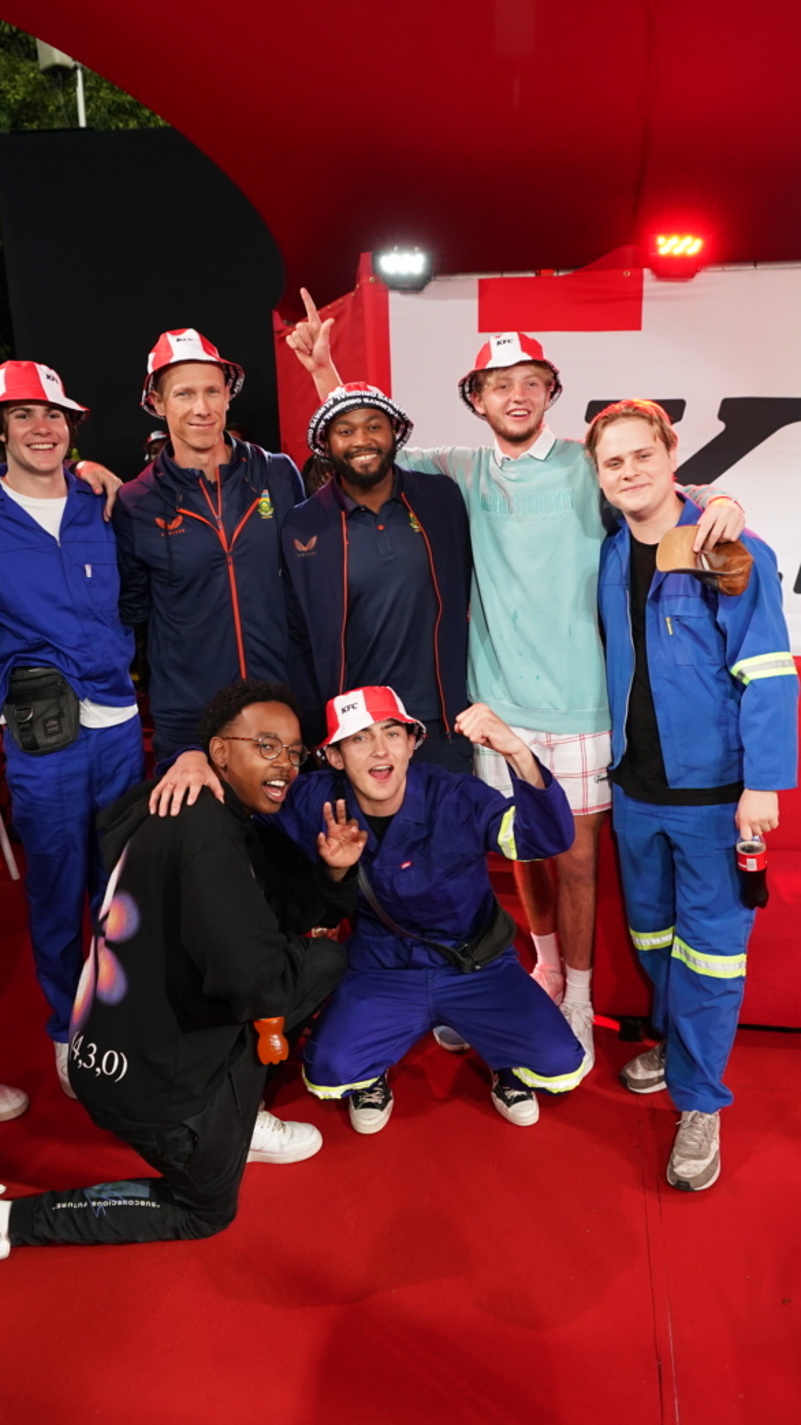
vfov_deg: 71.9
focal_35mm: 26
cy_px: 708
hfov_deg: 44.3
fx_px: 982
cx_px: 443
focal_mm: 16
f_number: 2.8
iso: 1000
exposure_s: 1/250
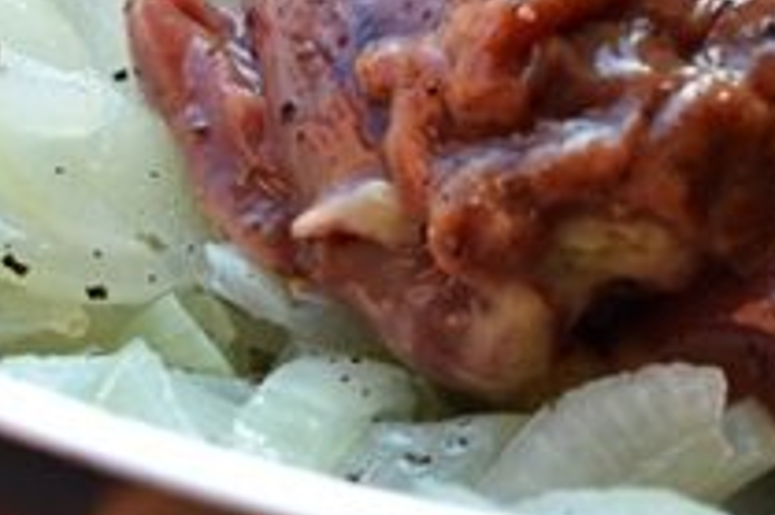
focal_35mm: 331
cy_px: -319
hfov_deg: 6.2
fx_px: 7120
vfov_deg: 4.1
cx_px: 1153
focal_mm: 60
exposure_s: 1/125
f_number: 8
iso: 400
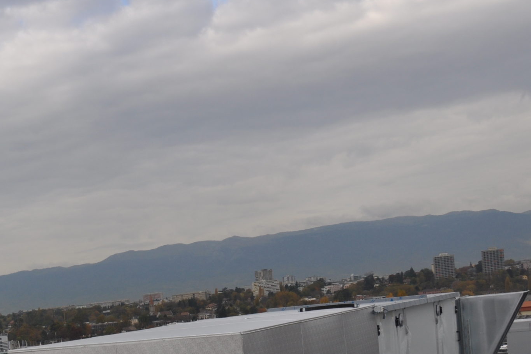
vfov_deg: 22.6
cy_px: 371
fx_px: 840
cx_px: 6
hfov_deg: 32.4
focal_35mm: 57
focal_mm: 18
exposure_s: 1/250
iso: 200
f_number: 8
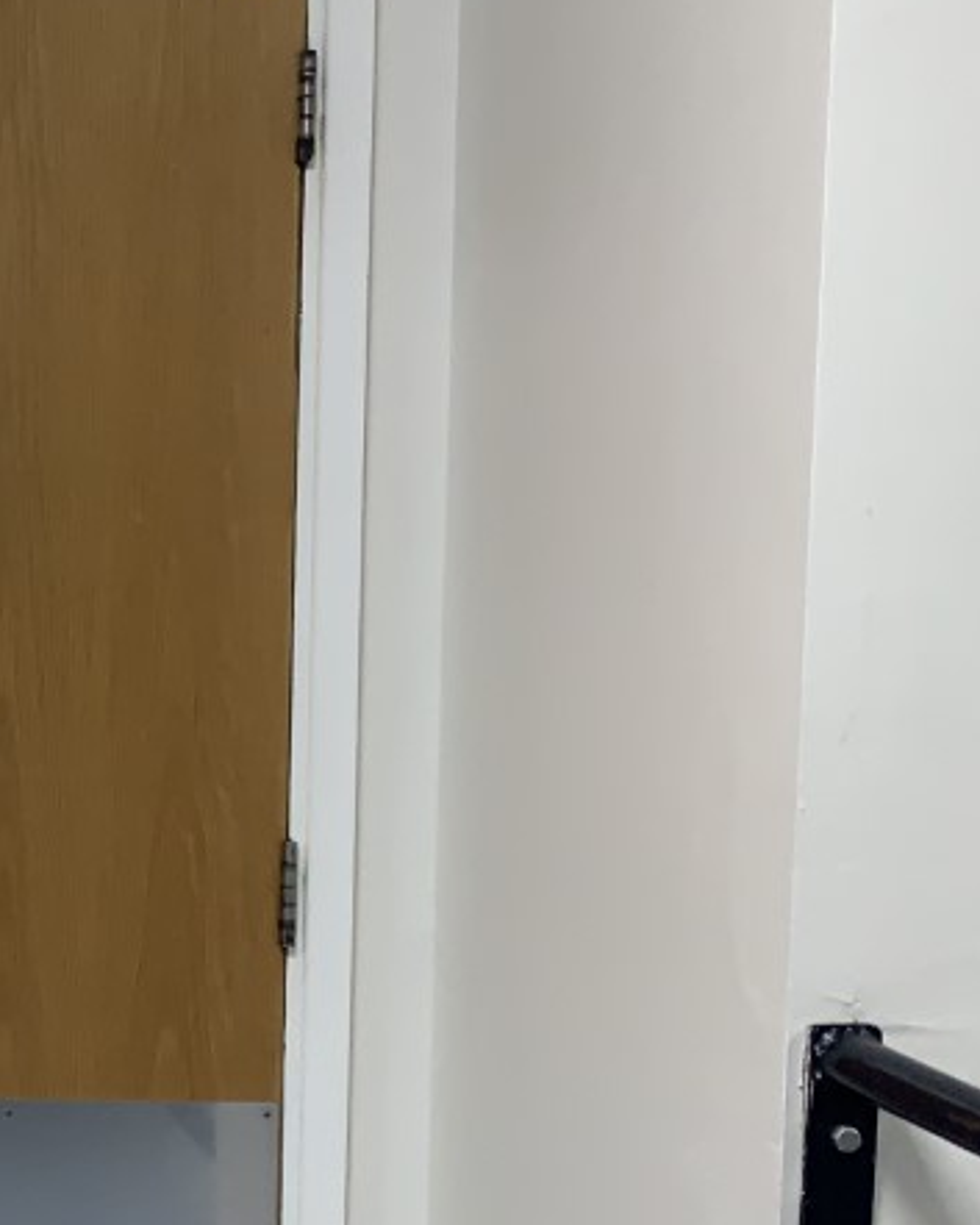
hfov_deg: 18.9
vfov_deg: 27.5
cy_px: 681
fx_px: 2501
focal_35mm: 69
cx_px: -583
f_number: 1.8
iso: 125
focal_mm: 4.25
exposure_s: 1/60
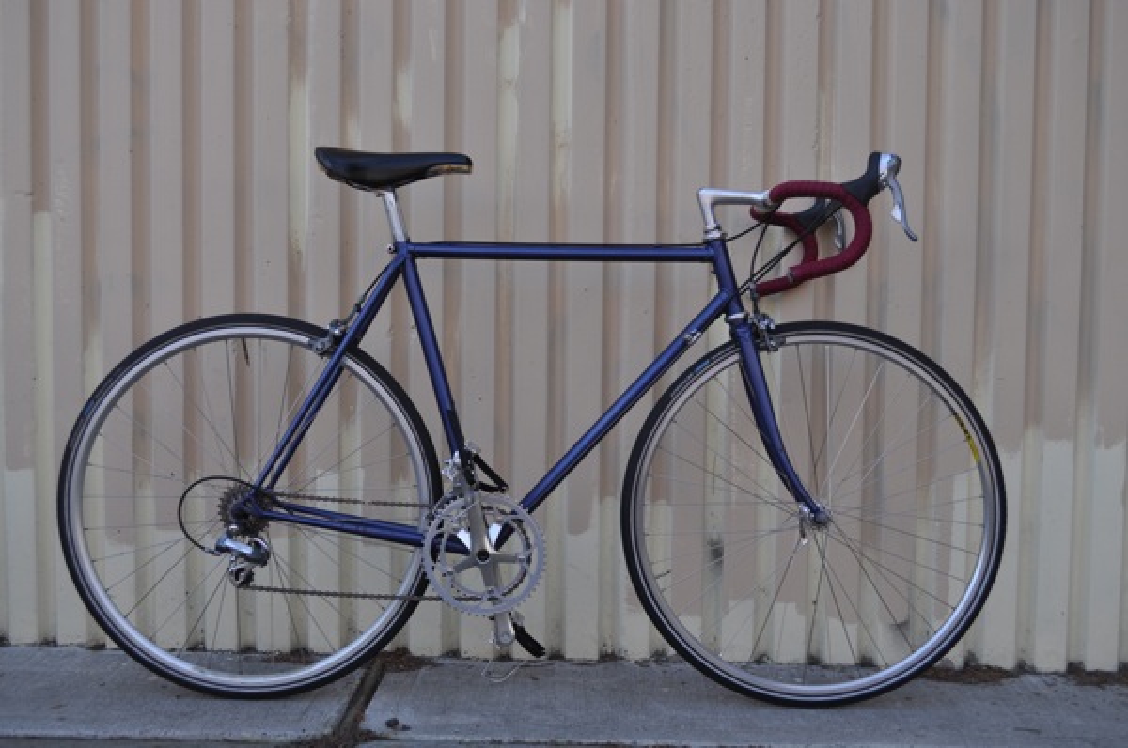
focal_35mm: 39
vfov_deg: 34.1
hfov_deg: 49.6
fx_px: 1220
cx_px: 564
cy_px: 374
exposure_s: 1/125
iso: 200
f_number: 5.6
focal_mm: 26
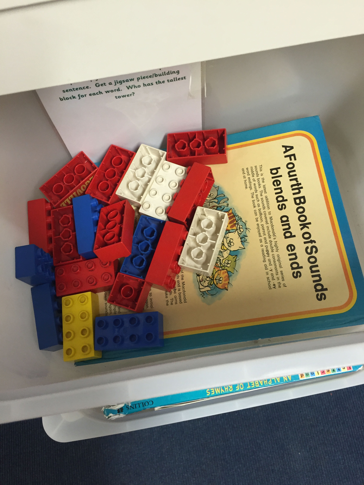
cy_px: 242
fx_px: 407
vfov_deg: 61.7
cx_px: 182
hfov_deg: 48.2
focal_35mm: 29
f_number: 2.2
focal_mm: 4.15
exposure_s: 1/33
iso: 160
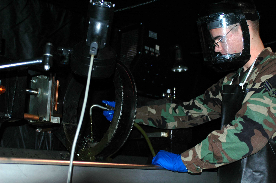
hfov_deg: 41.1
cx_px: 138
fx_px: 368
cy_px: 92
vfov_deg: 28.0
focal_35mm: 48
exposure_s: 1/60
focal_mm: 32
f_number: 2.8
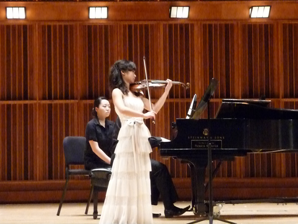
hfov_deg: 14.0
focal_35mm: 141
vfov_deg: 10.5
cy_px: 112
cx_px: 149
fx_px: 1214
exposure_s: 1/60
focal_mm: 24.1
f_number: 4.8
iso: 2000
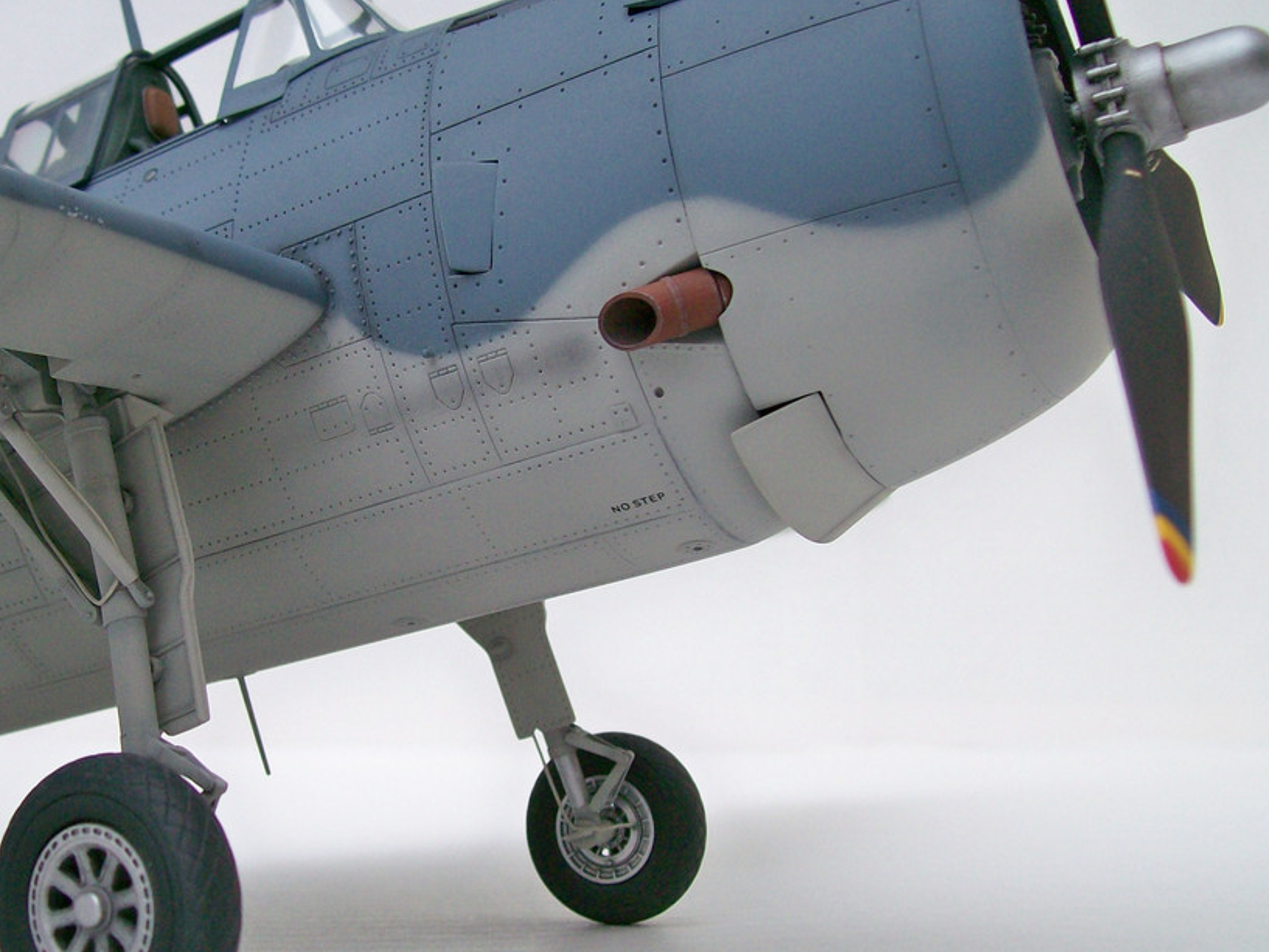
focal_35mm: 47
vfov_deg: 30.9
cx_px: 468
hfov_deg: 40.1
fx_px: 1723
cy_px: 508
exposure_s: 1/314
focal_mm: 6
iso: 80
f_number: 2.7
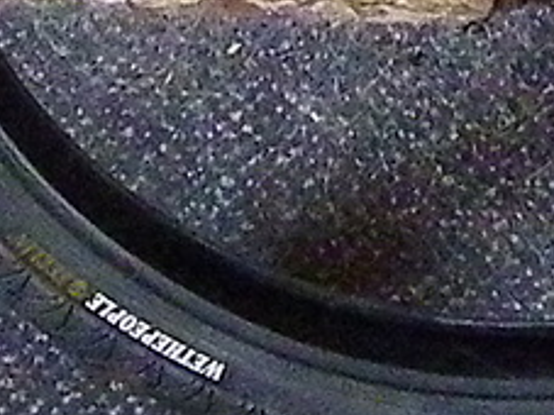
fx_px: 4063
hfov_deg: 7.8
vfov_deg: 5.8
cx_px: 449
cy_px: -212
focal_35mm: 254
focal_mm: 12.7
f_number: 3.5
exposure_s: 1/125
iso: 5000
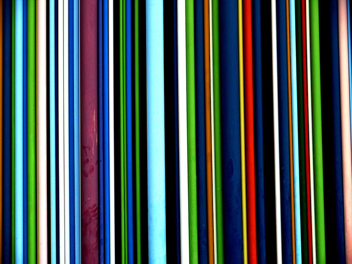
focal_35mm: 101
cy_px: 132
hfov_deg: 19.4
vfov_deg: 14.6
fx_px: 1027
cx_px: 176
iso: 100
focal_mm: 21.3
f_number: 3.2
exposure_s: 1/8
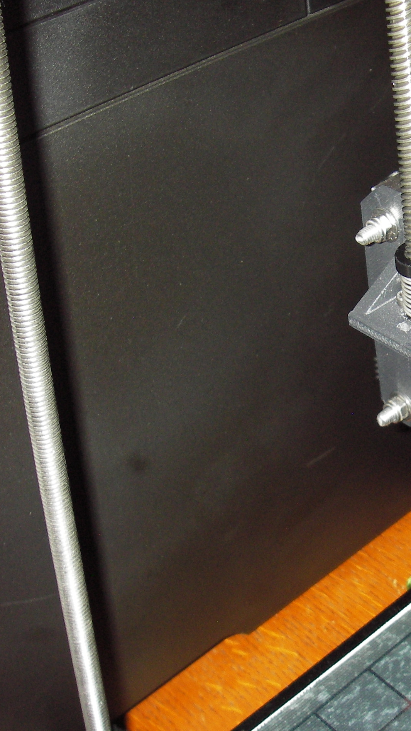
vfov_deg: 37.2
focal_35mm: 56
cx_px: 444
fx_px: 1085
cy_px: 369
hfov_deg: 20.5
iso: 100
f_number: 3.3
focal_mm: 6.3
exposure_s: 1/30
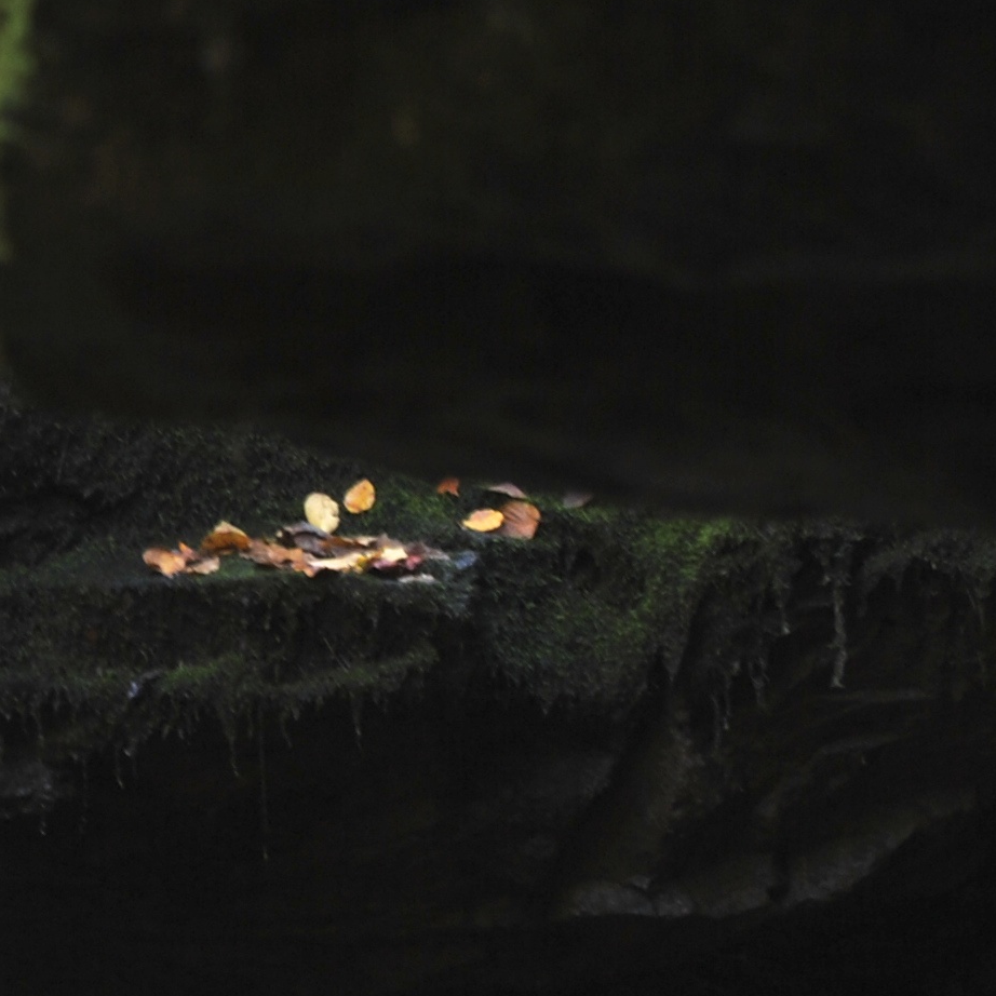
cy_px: 476
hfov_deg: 5.9
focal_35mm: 295
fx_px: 9596
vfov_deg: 5.9
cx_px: -365
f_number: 5.6
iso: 100
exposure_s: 1/6
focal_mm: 55
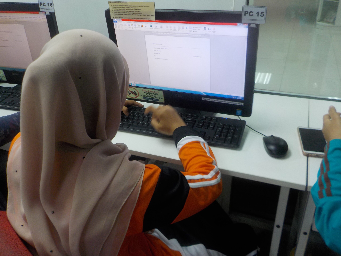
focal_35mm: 30
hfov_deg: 60.0
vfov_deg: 46.8
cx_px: 170
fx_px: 296
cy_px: 128
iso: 160
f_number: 3.3
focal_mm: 4.1
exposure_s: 1/30
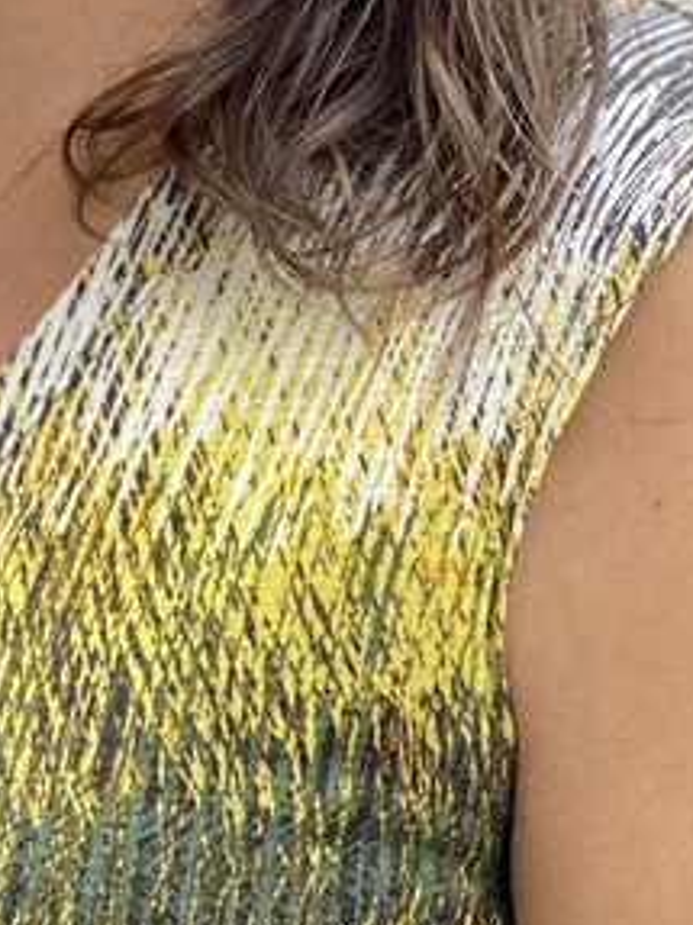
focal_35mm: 169
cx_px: 35
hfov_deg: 8.7
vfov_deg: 11.4
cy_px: -337
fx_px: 4514
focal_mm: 6
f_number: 2
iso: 125
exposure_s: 1/120
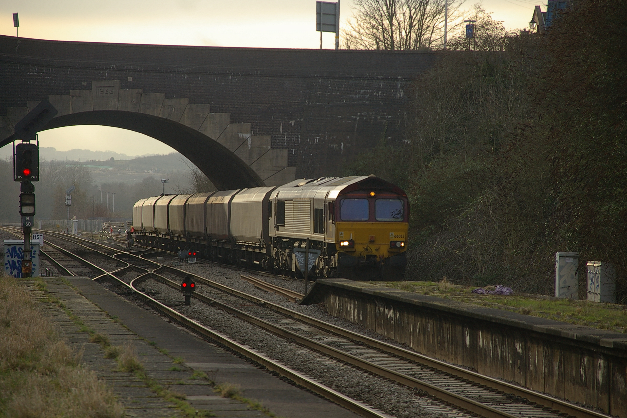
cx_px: 314
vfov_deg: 7.3
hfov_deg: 11.0
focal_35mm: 188
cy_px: 209
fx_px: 3265
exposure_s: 1/180
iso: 200
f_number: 5.6
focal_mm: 125
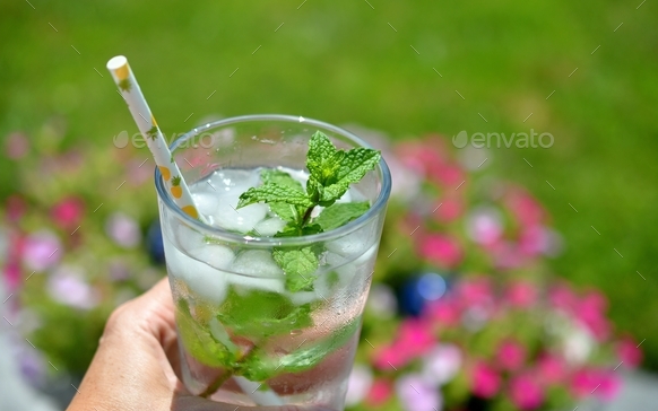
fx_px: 1112
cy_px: 193
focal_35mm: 62
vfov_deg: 21.0
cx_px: 330
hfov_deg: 33.0
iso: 125
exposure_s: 1/2500
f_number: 3.2
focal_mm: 40
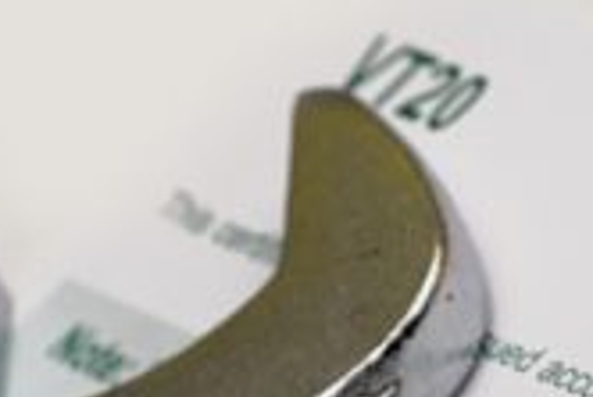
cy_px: 665
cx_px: 984
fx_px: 9034
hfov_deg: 3.7
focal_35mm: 548
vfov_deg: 2.5
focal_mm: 90
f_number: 11
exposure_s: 1/200
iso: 200
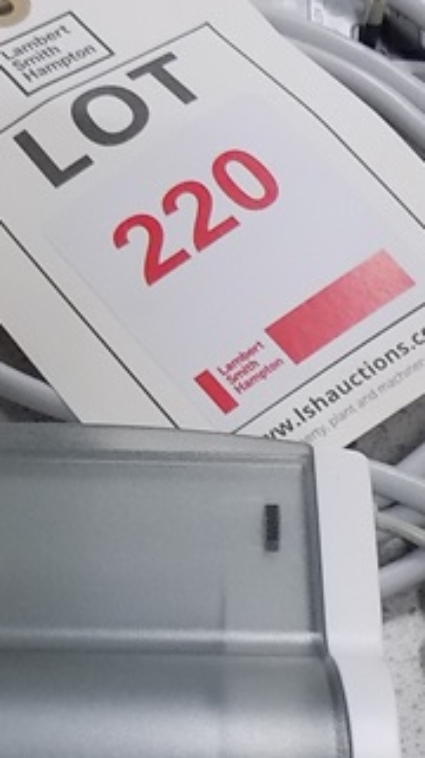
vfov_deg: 25.1
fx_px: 1607
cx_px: 132
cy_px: 784
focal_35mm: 80
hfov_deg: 15.0
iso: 180
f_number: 3.1
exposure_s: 1/30
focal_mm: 4
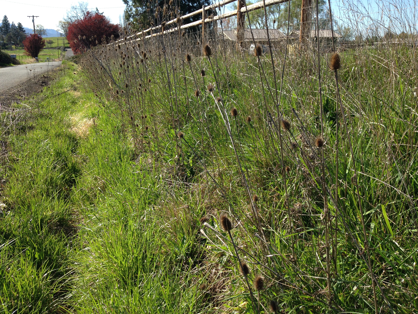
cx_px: 209
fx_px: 398
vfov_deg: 42.9
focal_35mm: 33
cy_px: 157
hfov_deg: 55.4
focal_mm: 4.12
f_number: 2.4
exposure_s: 1/797
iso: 50
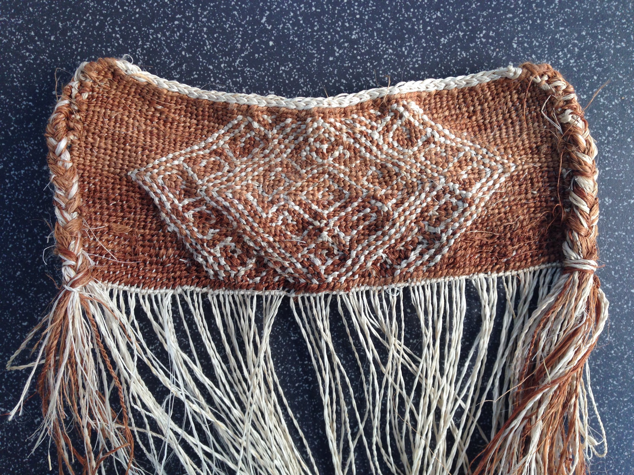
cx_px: 317
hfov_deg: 55.4
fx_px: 604
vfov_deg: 42.9
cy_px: 238
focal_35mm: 33
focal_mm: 4.12
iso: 64
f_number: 2.4
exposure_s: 1/120
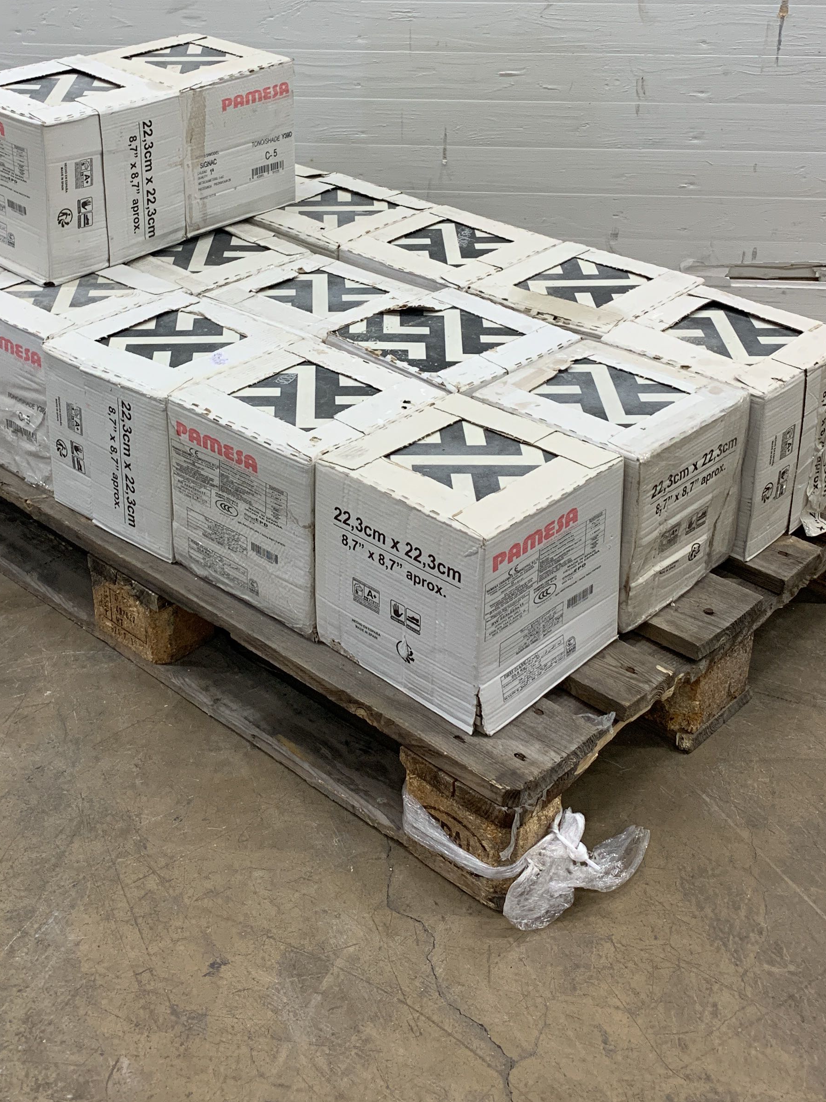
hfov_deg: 32.8
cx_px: 346
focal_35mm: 44
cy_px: 381
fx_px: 1400
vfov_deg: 42.5
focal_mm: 4.25
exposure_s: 1/114
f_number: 1.8
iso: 100
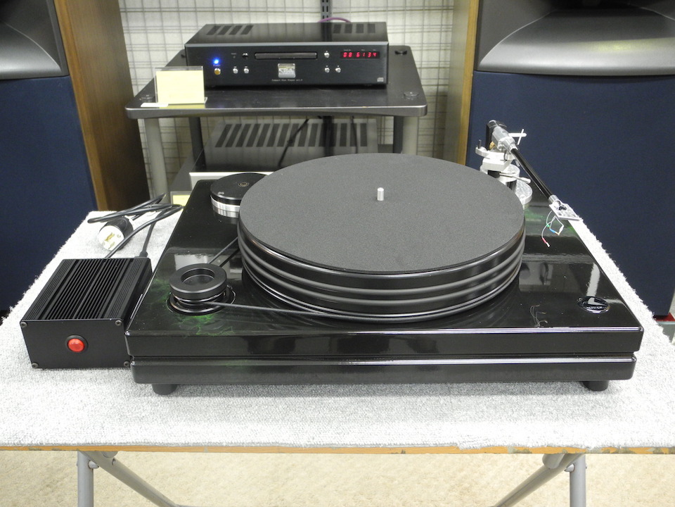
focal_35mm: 35
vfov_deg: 40.7
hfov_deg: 52.6
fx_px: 682
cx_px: 338
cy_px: 254
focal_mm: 7.4
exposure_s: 1/13.5
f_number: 3.2
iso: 400
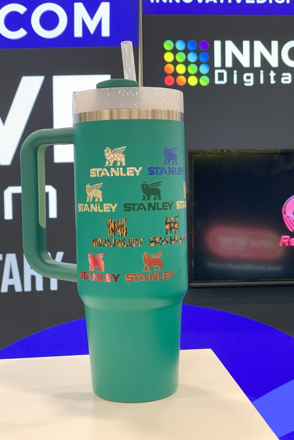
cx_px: 150
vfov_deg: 36.2
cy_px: 219
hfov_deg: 24.6
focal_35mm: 55
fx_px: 674
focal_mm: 6
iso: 160
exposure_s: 1/60
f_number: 2.4
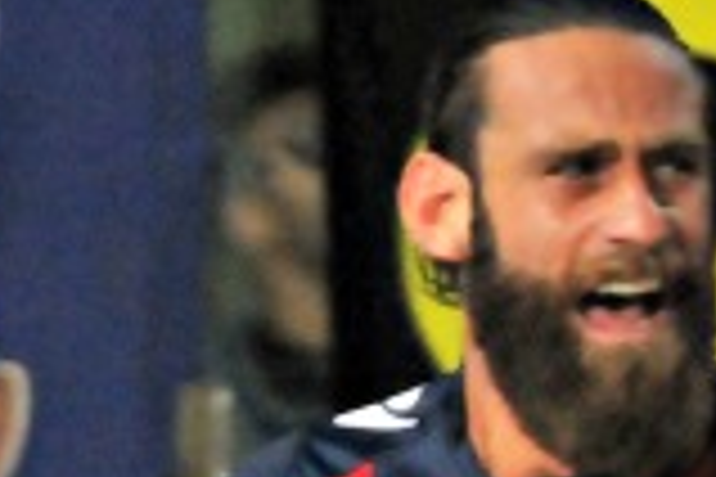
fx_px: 24004
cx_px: 581
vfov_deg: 1.1
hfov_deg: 1.7
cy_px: 844
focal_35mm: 1207
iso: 2500
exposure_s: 1/500
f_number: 4.5
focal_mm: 200
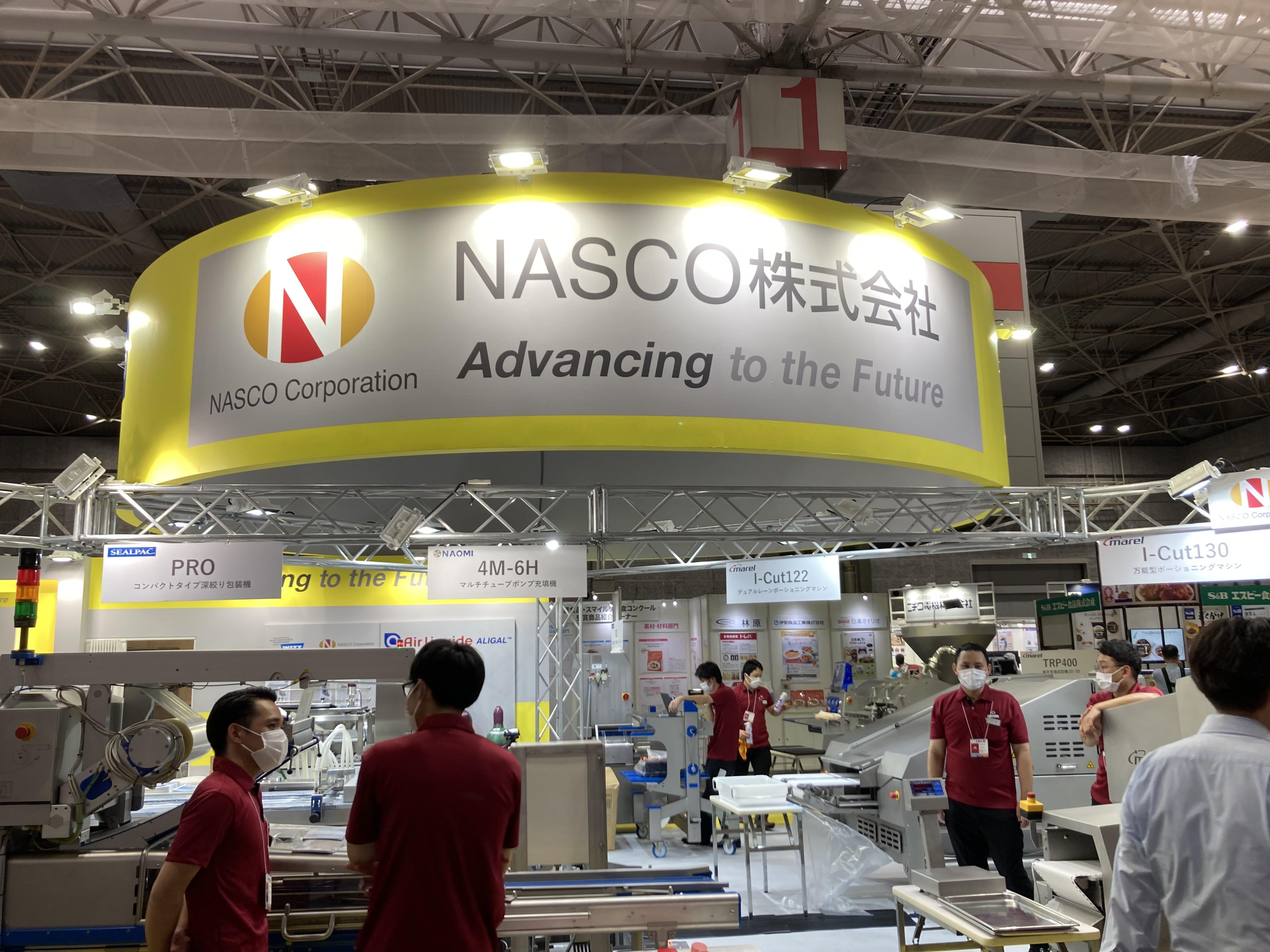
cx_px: 635
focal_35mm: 28
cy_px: 476
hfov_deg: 63.4
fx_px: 1027
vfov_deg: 49.7
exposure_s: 1/120
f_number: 1.8
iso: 32
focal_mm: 4
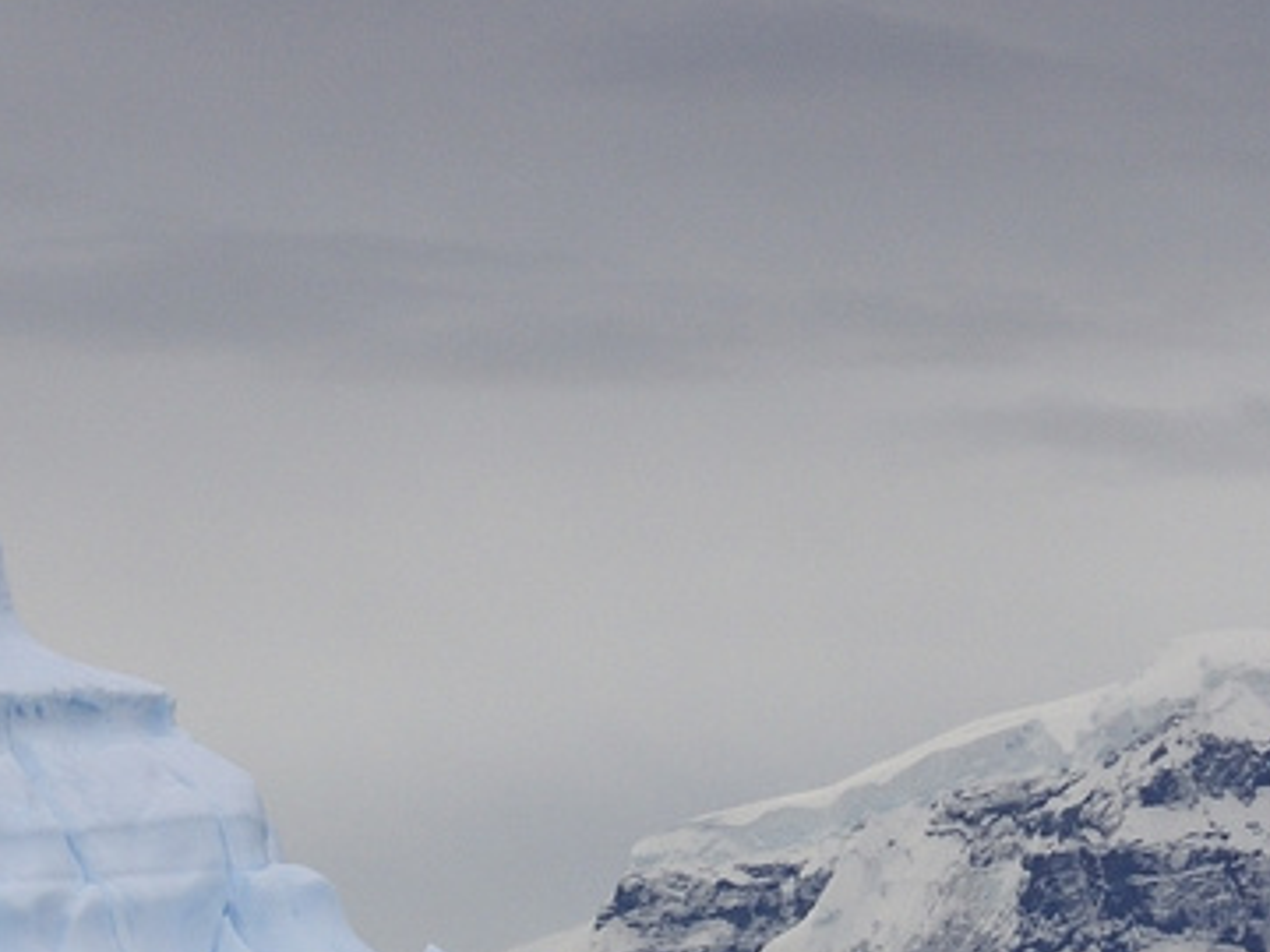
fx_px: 16730
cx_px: -1199
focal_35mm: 456
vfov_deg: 3.3
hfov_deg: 4.3
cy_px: 1329
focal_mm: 70
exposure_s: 1/500
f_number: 11
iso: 200
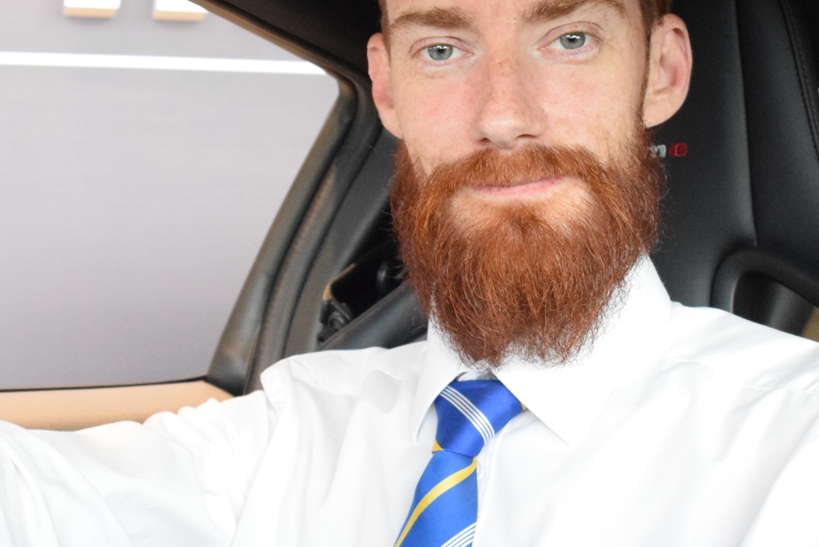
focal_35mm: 47
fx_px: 1070
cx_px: 361
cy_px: 259
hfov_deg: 41.8
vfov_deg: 28.7
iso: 3200
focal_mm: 18
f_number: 6.3
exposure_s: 1/80
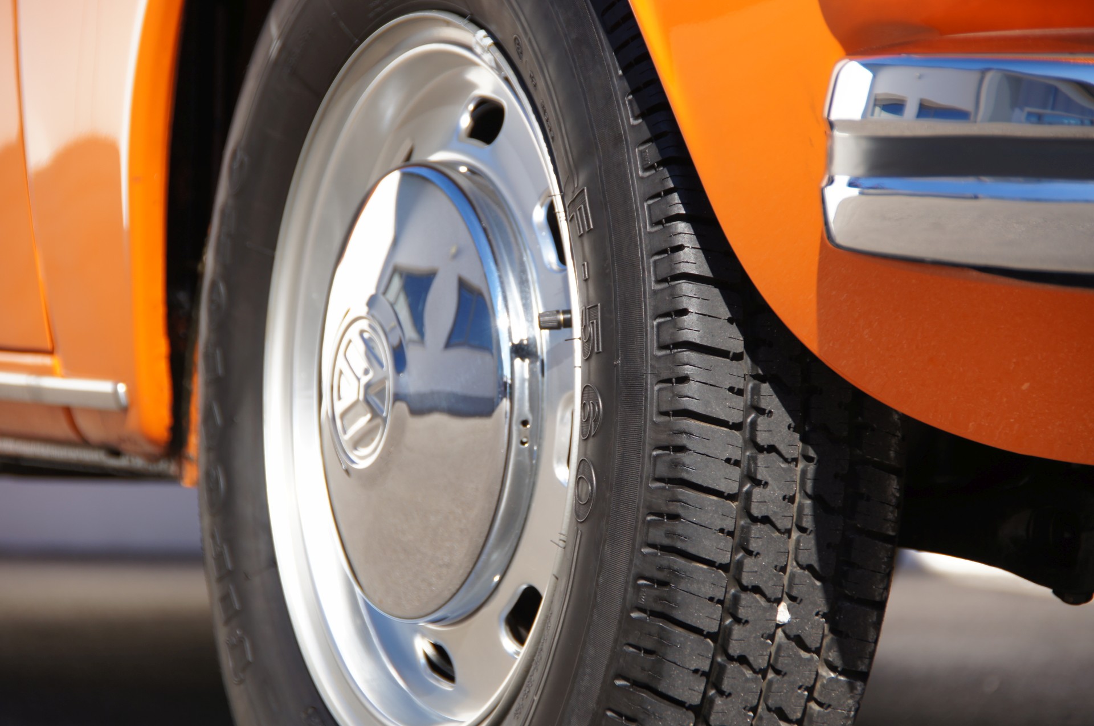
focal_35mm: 180
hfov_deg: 11.4
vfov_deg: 7.6
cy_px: 363
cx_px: 547
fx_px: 5462
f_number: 5.6
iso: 100
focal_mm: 120
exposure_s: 1/200
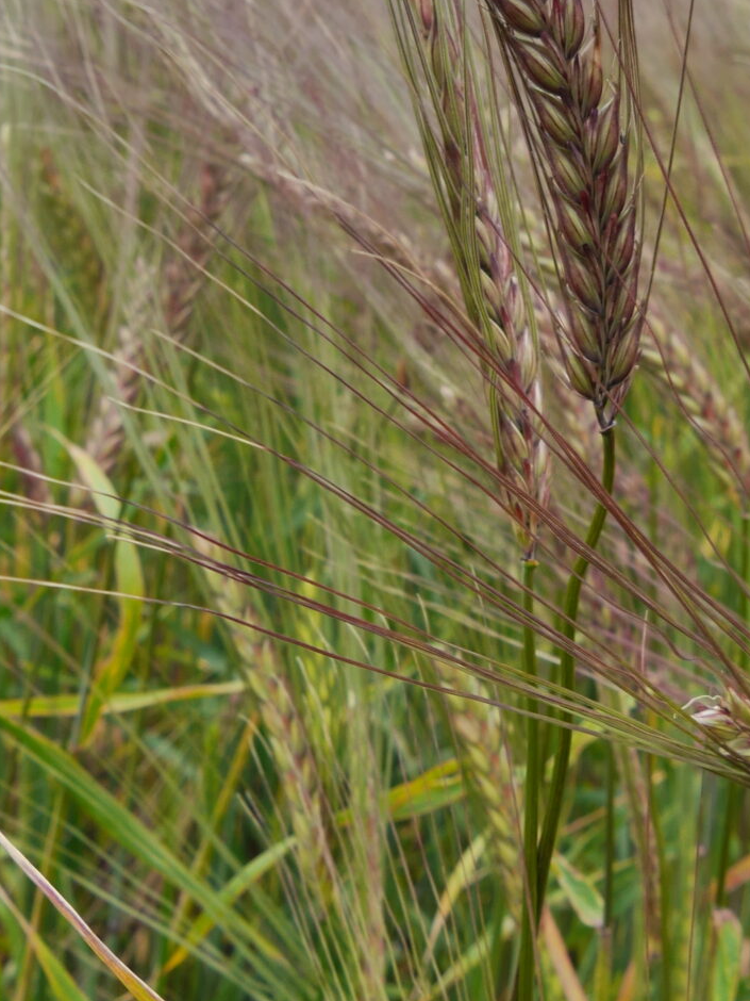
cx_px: 516
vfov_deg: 31.6
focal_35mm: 61
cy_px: 440
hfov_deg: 23.9
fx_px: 1762
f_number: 8
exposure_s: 1/100
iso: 160
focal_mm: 14
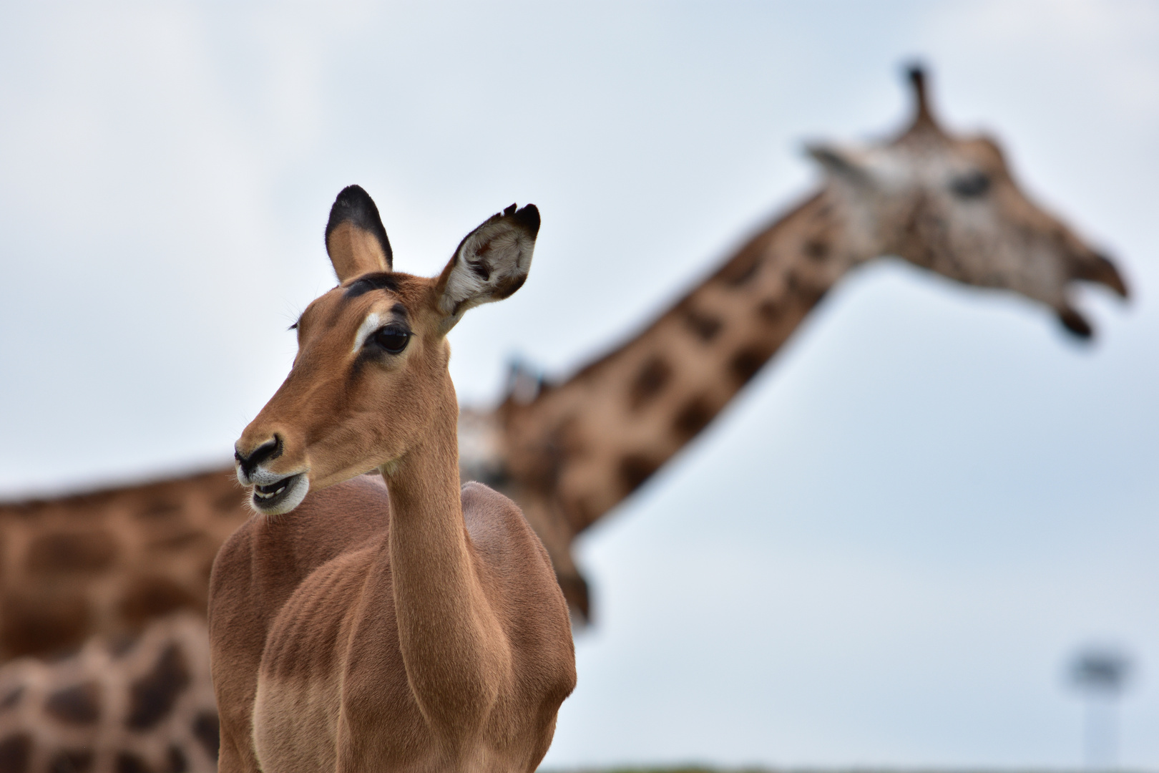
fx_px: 14486
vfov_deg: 3.1
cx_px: 580
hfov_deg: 4.6
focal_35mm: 450
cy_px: 386
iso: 320
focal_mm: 300
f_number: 6.3
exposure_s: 1/800
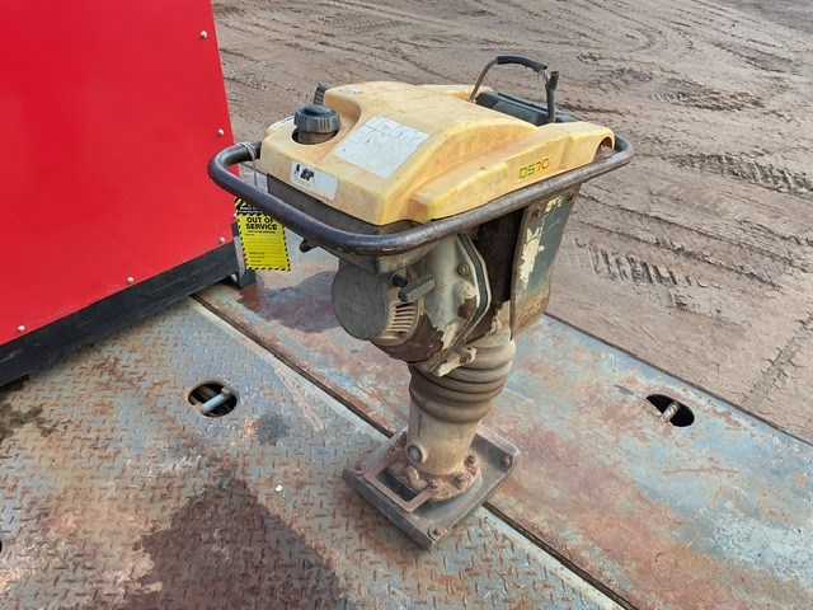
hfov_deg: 61.7
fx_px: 681
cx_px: 406
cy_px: 305
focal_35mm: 29
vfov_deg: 48.2
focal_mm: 3
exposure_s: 1/344
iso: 16
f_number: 1.8
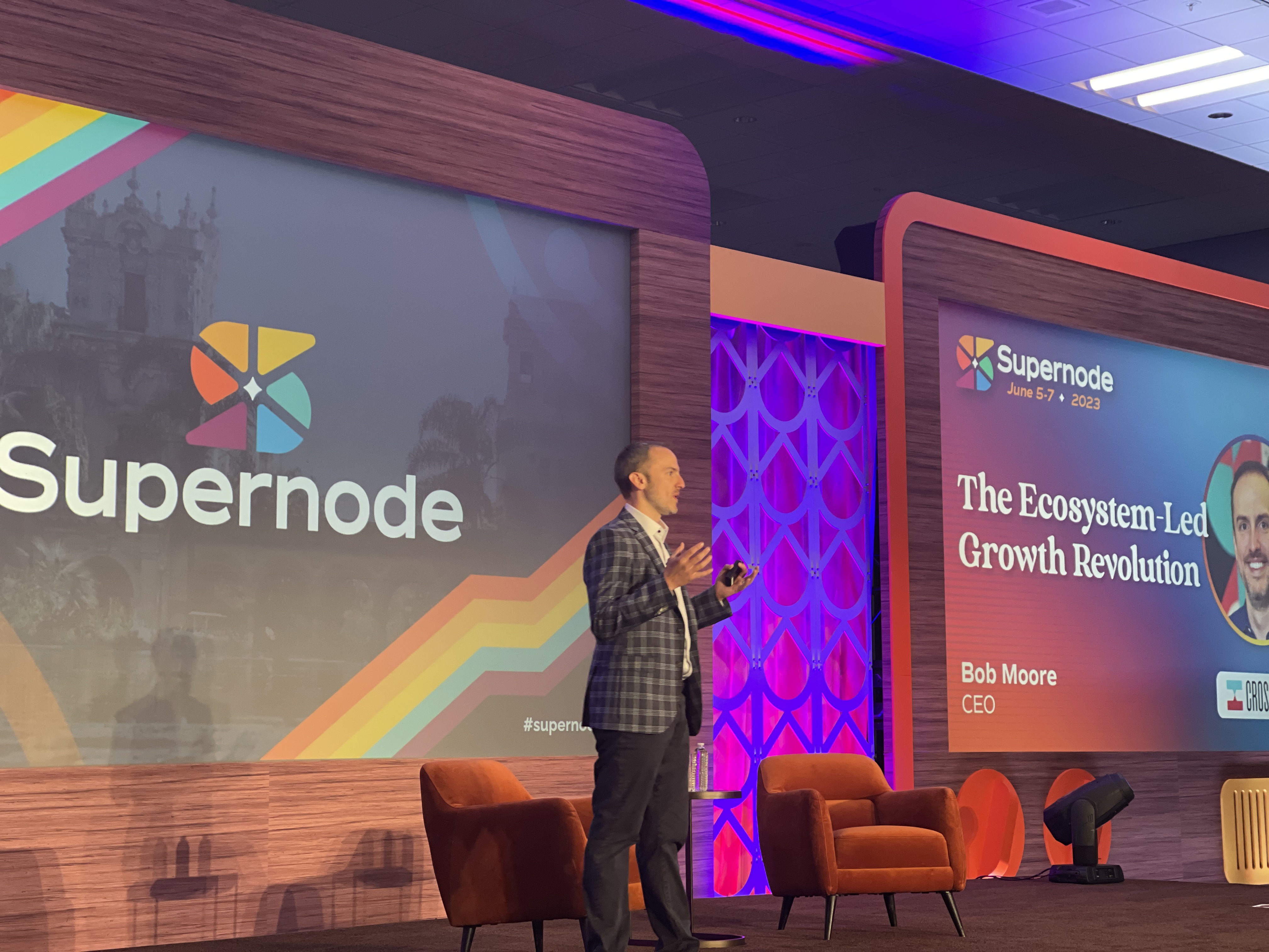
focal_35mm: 64
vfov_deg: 22.9
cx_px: 634
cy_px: 476
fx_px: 2346
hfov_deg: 30.3
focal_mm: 7.5
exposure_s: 1/40
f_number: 2.2
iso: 320
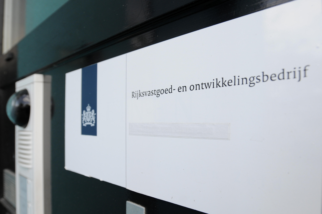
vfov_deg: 50.3
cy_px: 107
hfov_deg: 70.5
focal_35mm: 26
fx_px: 228
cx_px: 161
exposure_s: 1/500
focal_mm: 17
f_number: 5
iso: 500
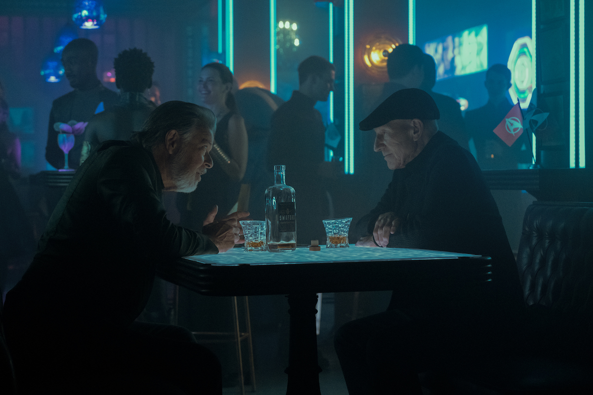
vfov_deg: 17.5
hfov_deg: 26.0
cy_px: 198
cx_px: 296
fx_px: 1285
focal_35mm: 78
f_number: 3.6
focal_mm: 52
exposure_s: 1/100
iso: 6400
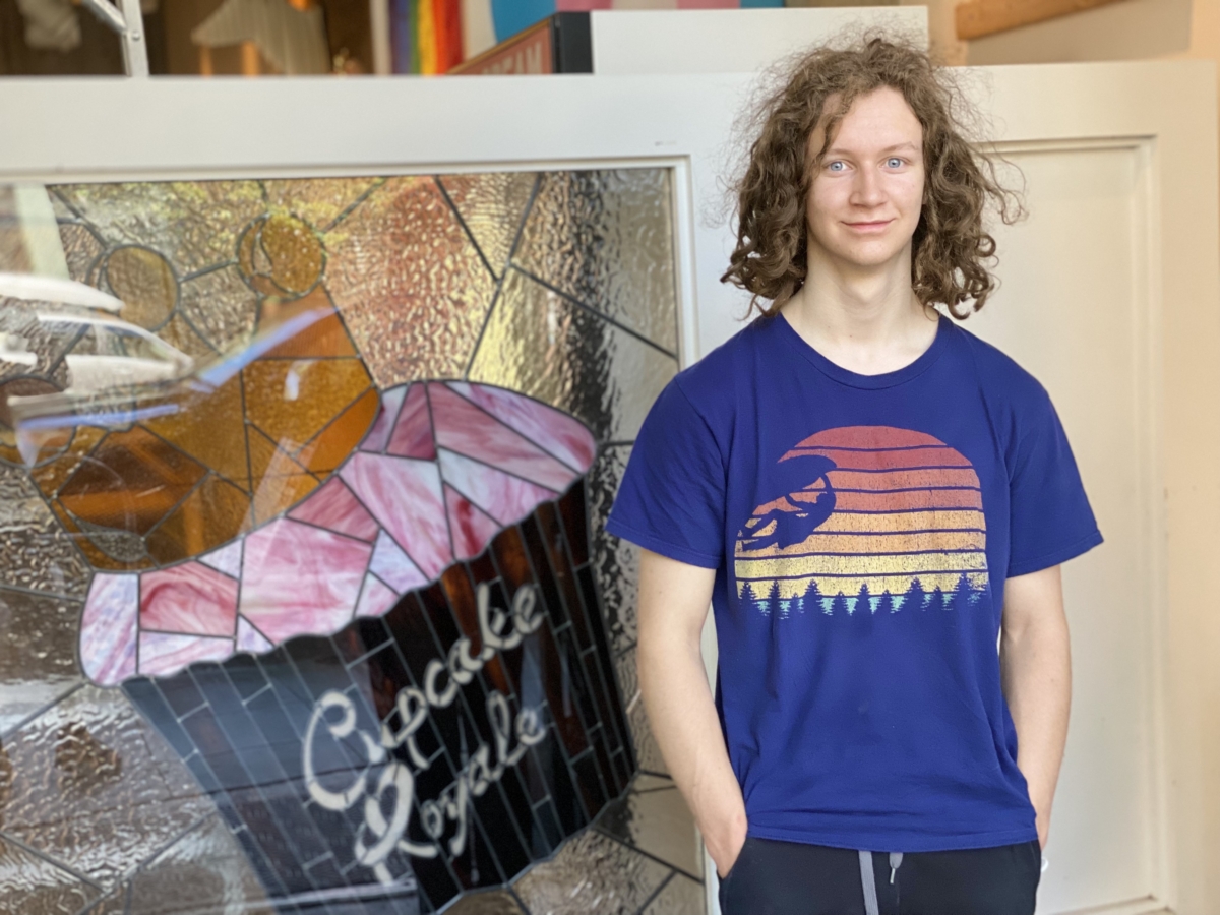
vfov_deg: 28.0
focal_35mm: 52
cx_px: 610
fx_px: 1833
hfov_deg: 36.8
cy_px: 458
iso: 200
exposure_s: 1/122
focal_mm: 6
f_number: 2
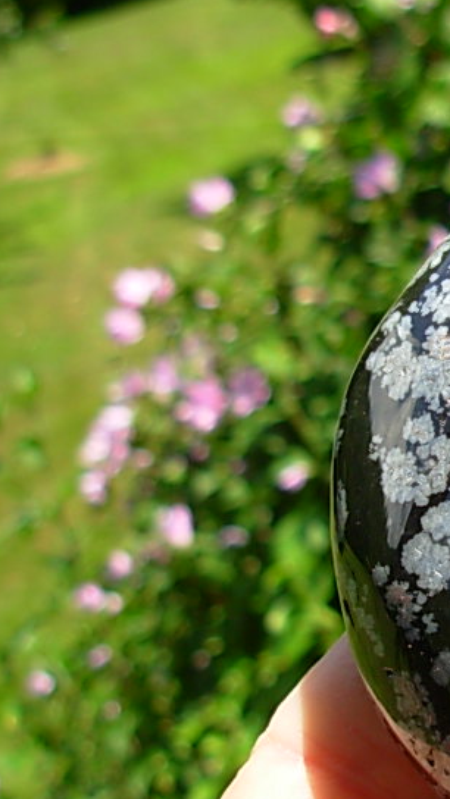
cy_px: 420
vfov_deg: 27.2
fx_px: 1655
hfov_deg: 14.8
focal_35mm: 78
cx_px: 599
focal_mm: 6.3
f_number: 2.9
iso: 50
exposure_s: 1/542
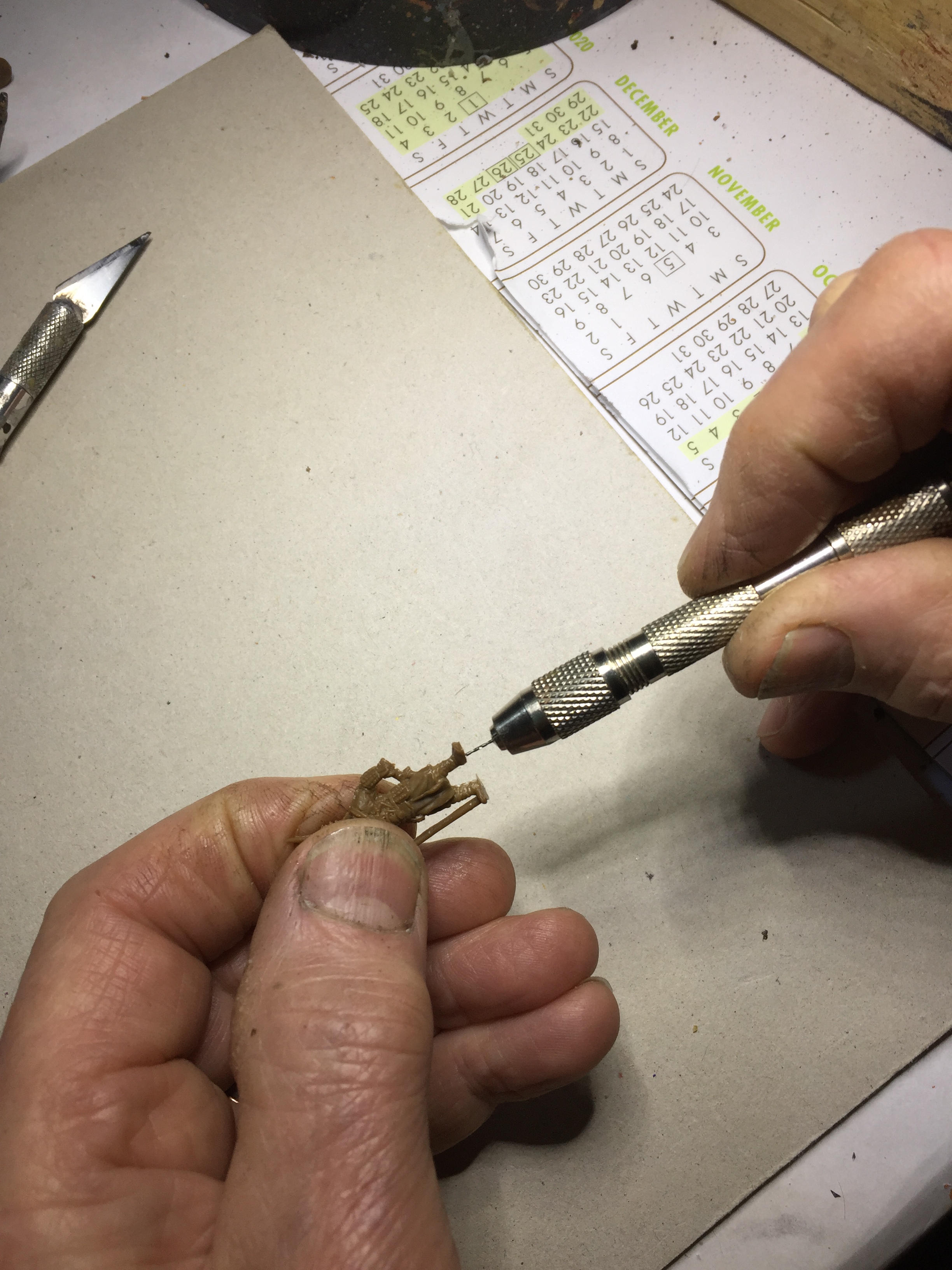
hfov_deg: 48.2
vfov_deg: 61.7
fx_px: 1063
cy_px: 635
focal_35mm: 29
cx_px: 476
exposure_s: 1/50
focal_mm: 4.15
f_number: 2.2
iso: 32
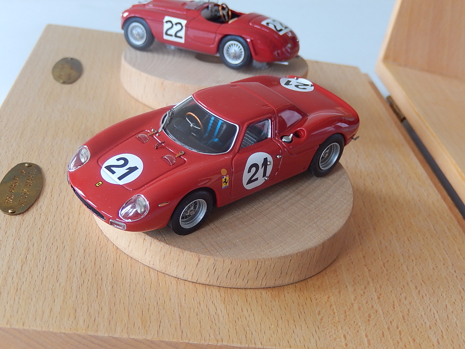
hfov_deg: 37.5
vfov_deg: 28.6
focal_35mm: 51
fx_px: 685
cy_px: 174
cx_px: 232
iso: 160
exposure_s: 1/30
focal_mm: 9.2
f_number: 4.5
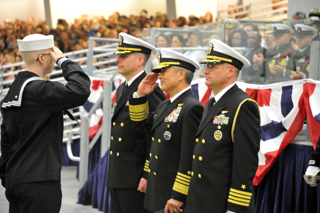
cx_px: 160
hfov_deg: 12.8
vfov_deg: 8.6
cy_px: 106
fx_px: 1421
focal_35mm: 160
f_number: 5.6
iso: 10000
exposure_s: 1/50
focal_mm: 160
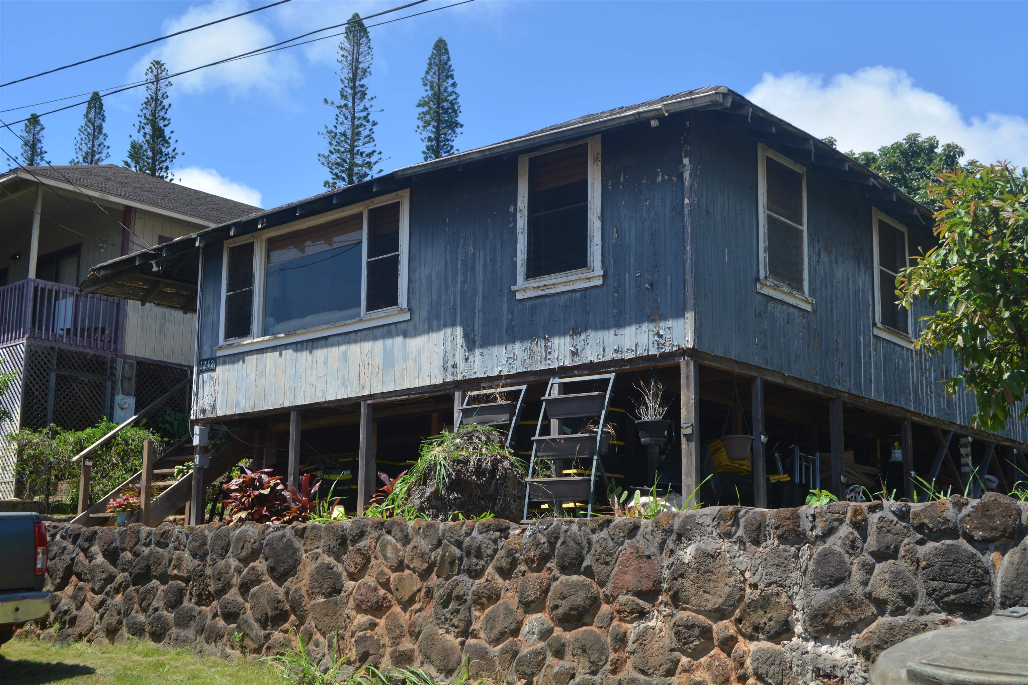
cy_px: 342
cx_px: 514
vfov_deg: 29.9
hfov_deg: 43.6
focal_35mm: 45
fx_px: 1285
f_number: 8
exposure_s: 1/250
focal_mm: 30
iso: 140
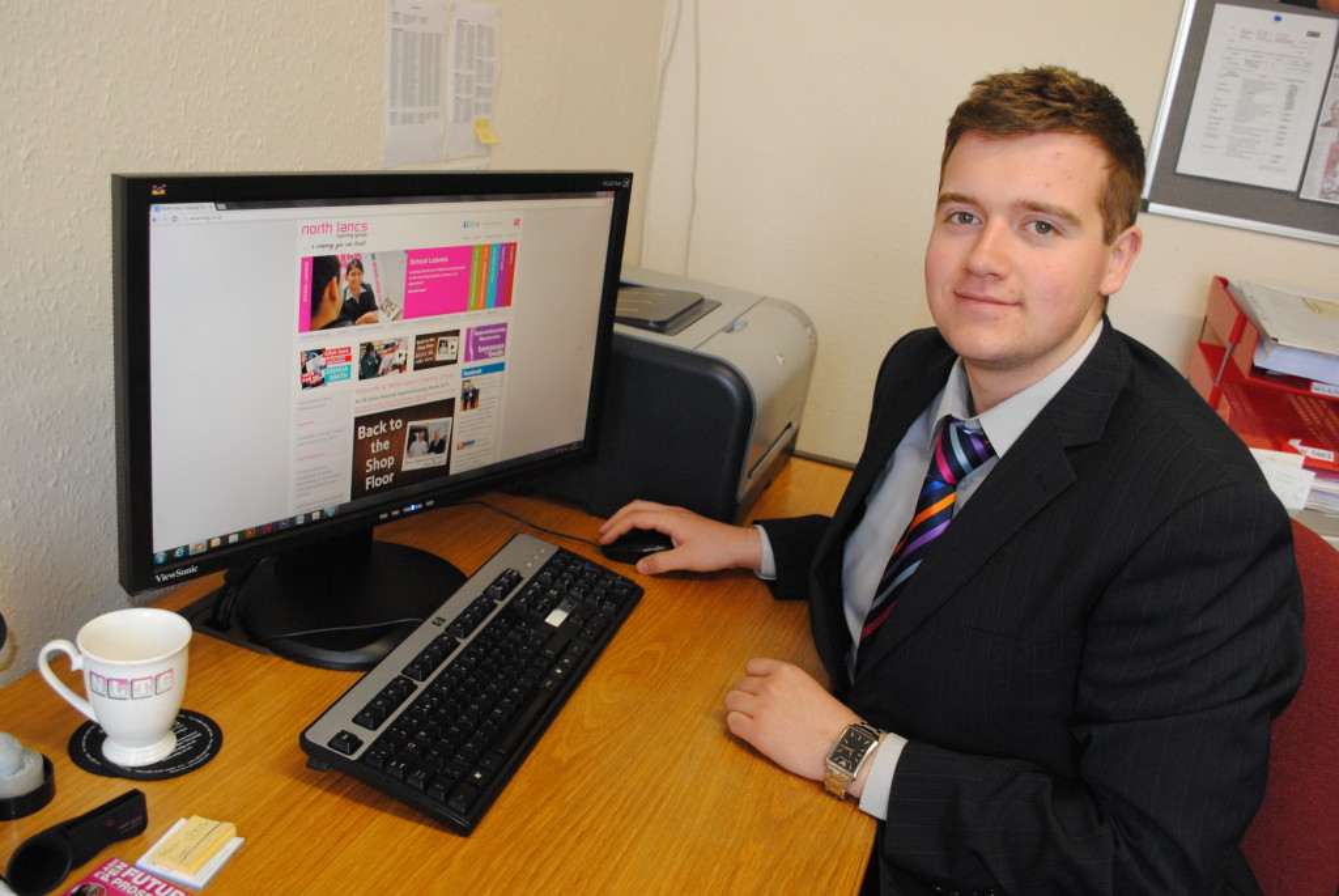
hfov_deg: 61.9
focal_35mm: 30
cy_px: 448
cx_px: 670
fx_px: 1117
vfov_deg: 43.7
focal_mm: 20
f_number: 5
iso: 800
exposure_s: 1/60
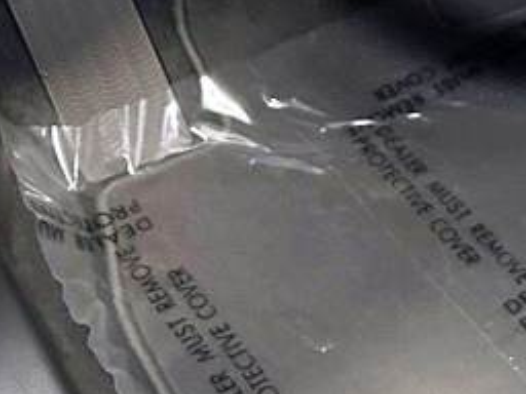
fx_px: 1459
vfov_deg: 14.8
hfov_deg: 18.3
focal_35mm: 96
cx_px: 773
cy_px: -105
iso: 1000
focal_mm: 6.86
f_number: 1.78
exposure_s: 1/30
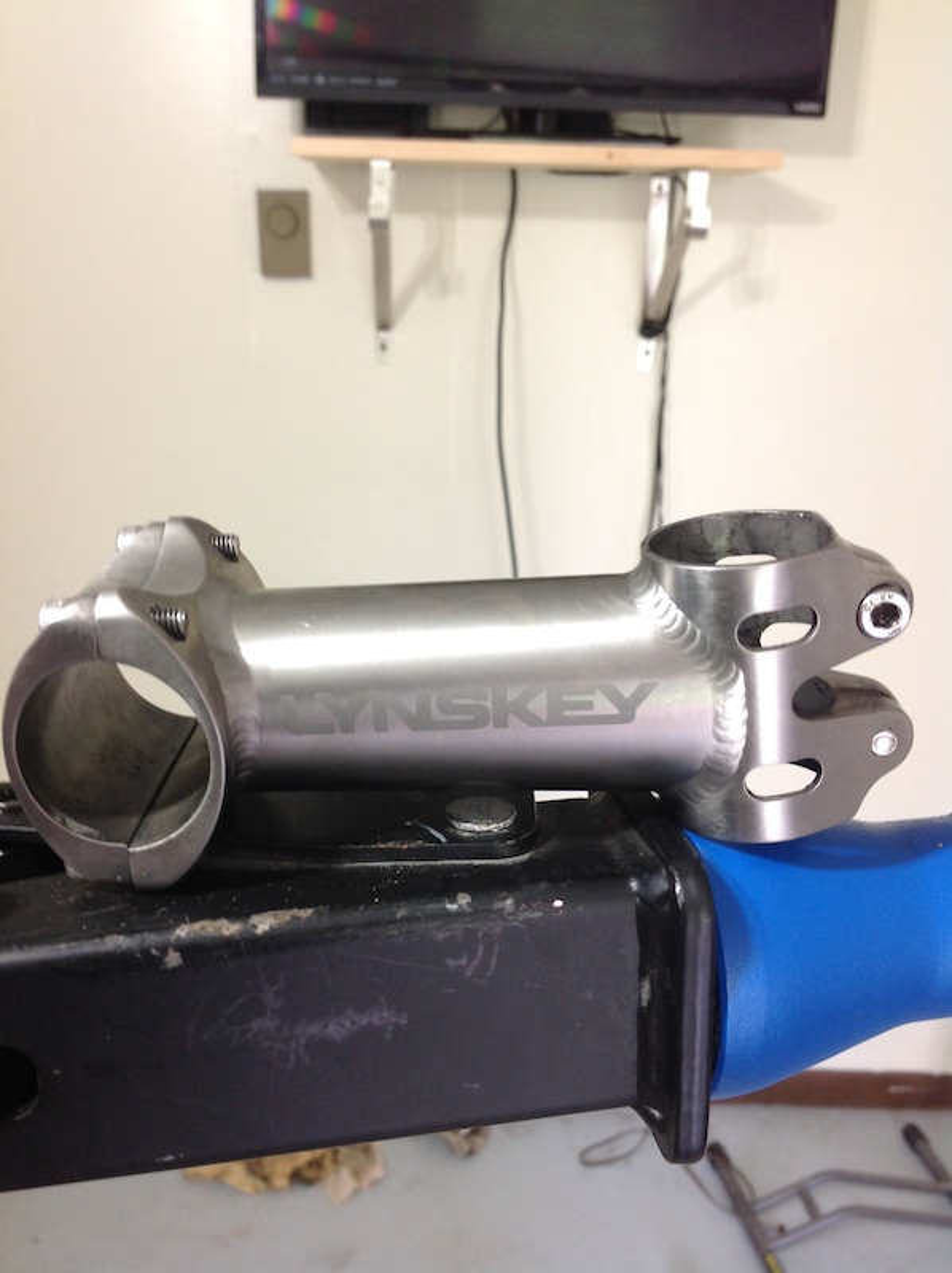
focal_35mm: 35
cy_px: 636
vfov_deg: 52.7
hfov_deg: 40.6
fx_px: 1286
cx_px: 476
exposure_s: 1/15
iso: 80
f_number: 2.4
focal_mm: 4.28
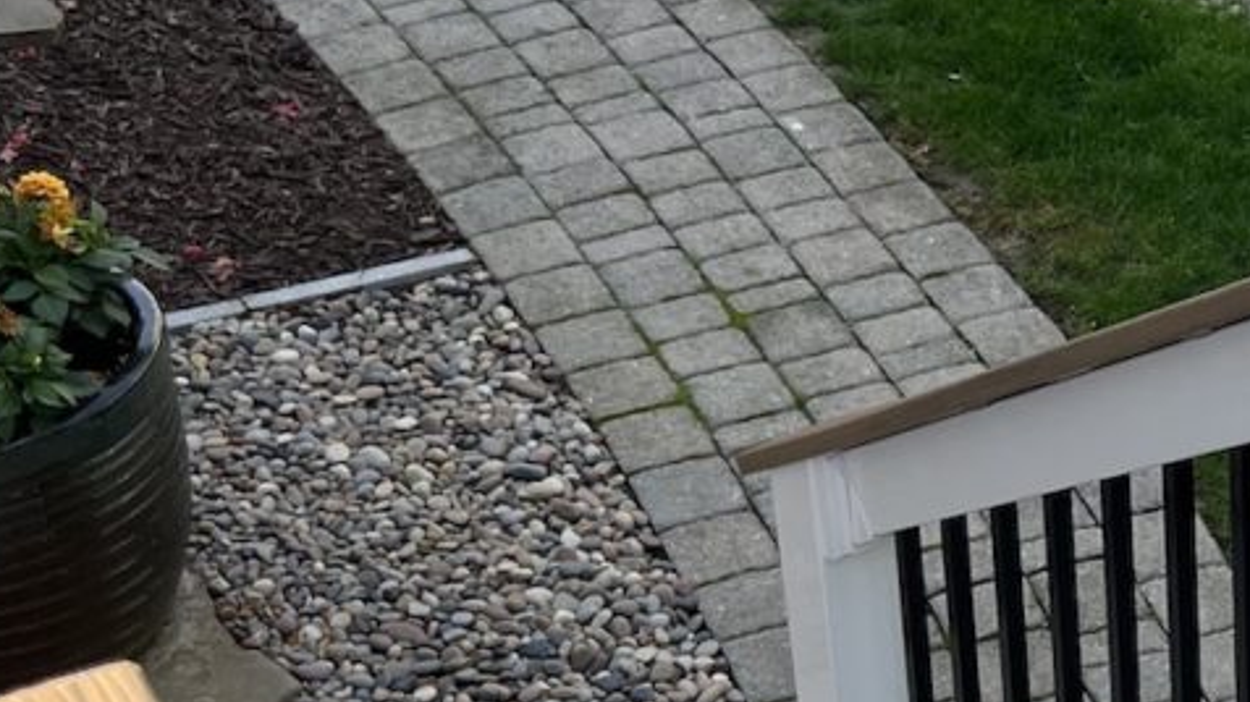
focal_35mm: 95
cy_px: 416
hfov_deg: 20.5
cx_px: 1640
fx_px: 3148
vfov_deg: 12.7
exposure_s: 1/1869
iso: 50
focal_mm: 5.7
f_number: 1.5
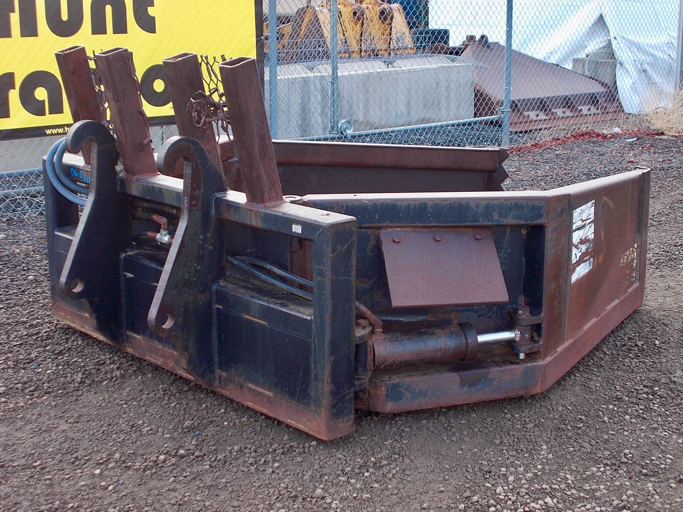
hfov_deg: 37.5
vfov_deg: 28.6
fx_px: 1006
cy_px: 255
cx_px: 344
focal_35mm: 51
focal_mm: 9
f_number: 4.5
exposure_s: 1/50
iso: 80
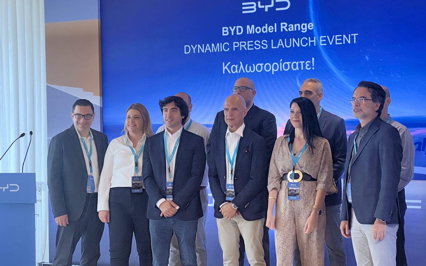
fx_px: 952
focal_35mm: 82
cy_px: 128
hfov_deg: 25.2
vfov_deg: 15.9
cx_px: 214
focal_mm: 9
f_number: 2.8
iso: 200
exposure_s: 1/100
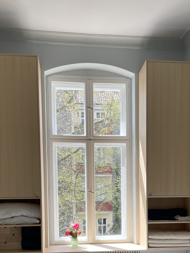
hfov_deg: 31.4
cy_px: 213
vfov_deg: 39.2
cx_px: 113
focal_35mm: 46
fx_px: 337
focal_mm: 4.2
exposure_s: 1/442
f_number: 1.6
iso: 32
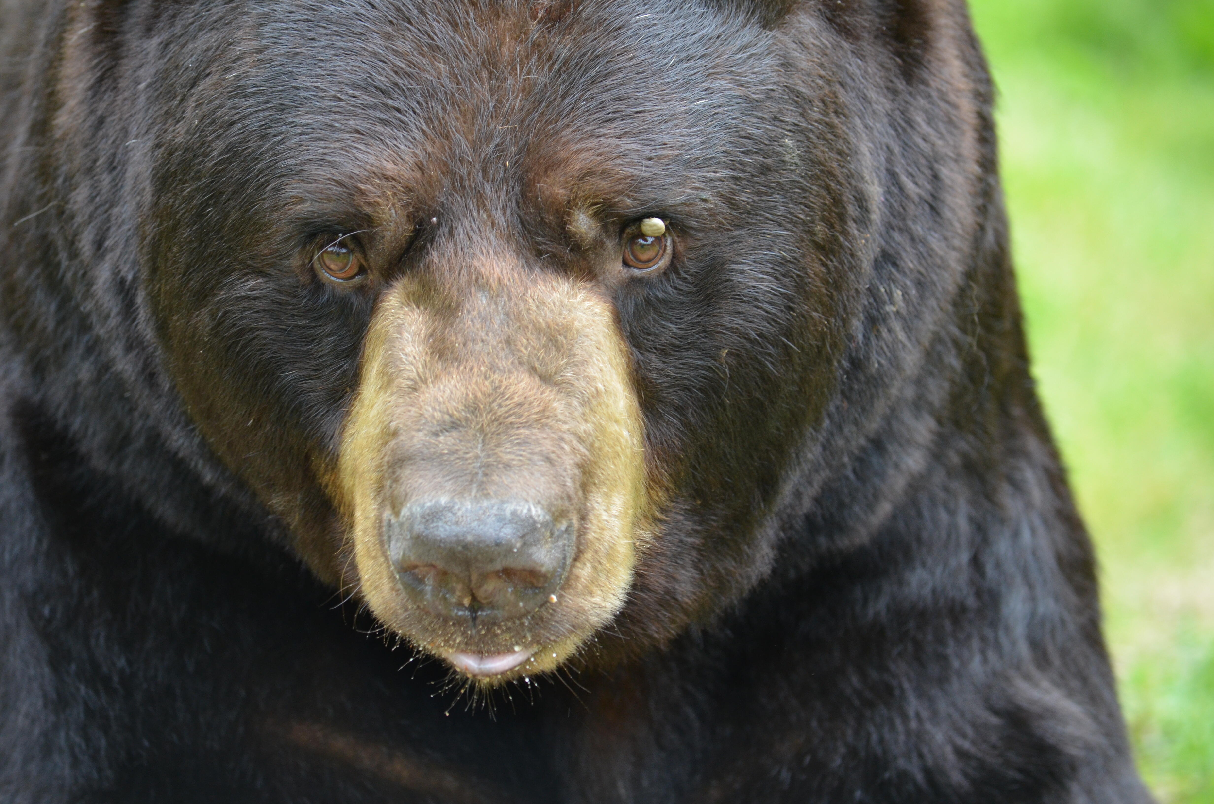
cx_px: 607
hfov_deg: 7.6
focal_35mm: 270
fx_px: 9086
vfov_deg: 5.1
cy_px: 402
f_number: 5
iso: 800
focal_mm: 180
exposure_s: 1/250
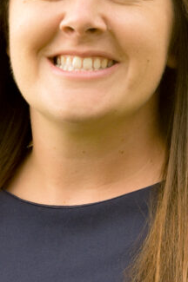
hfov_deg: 2.6
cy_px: 206
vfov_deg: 3.9
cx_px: 88
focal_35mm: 530
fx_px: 4160
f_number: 8
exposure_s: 1/500
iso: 800
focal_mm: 112
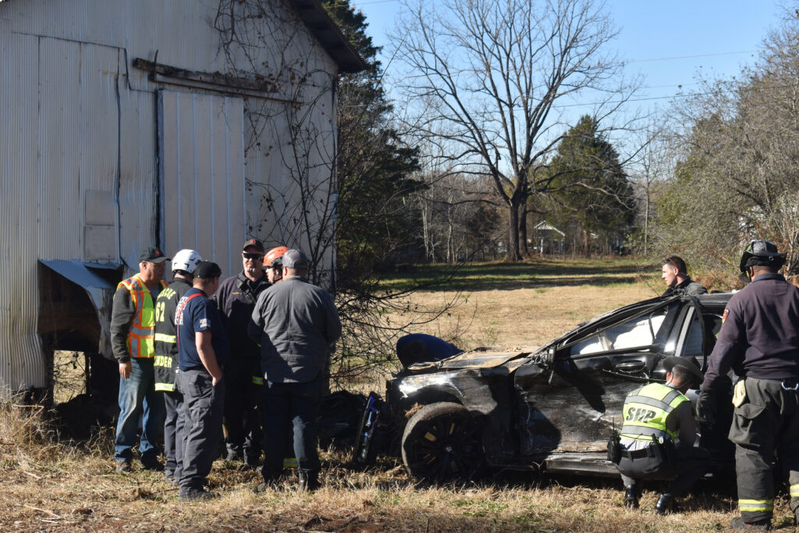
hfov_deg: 24.6
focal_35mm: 82
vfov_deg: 16.6
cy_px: 266
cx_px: 400
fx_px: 1831
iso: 125
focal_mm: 55
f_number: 8
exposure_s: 1/250
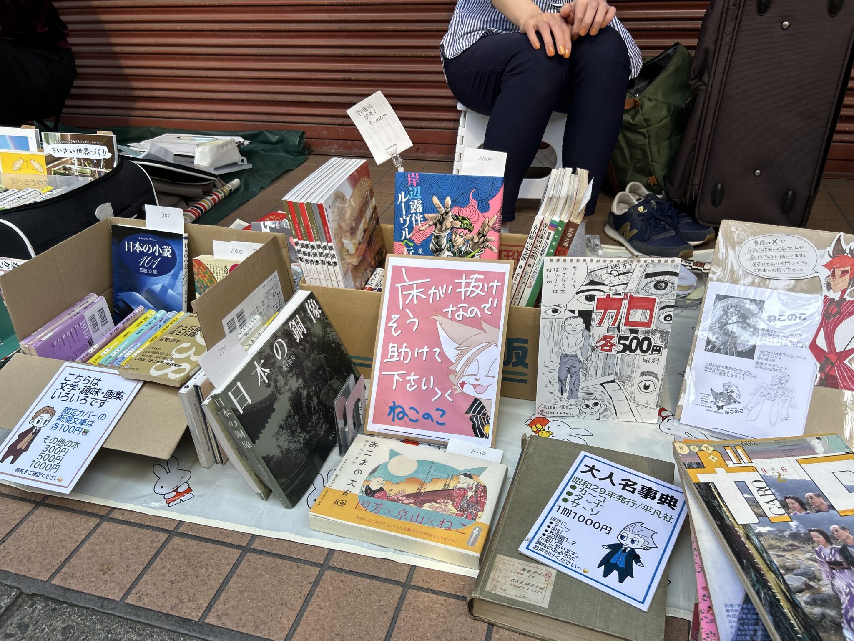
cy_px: 320
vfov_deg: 53.1
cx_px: 427
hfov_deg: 67.3
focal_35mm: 26
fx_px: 641
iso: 32
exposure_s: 1/149
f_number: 1.5
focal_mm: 5.7
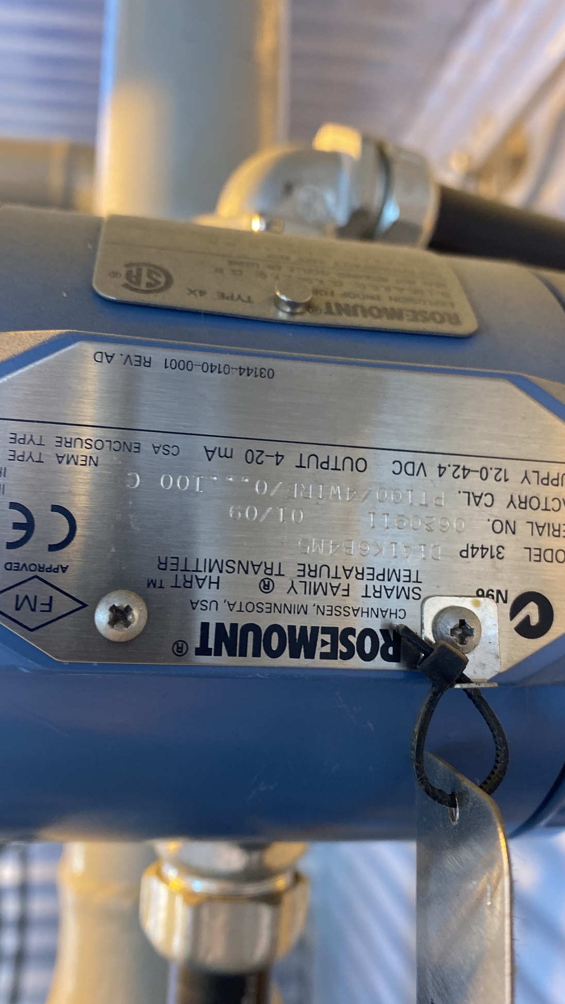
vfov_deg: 66.1
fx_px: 772
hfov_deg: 40.2
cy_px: 496
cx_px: 287
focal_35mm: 29
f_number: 1.8
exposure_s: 1/60
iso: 250
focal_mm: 4.25
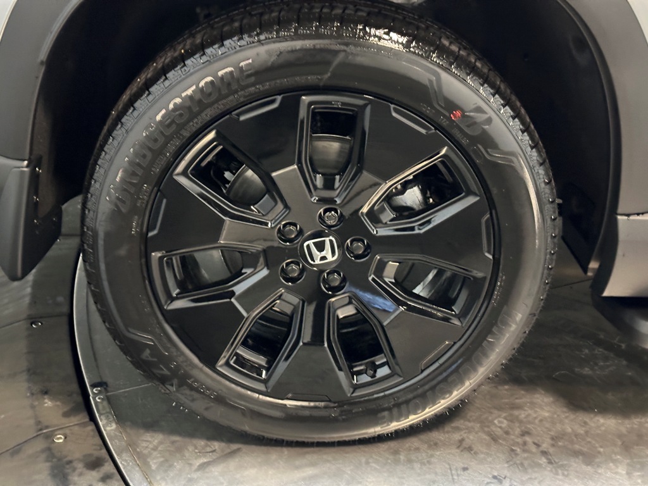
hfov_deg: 39.7
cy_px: 243
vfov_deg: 30.3
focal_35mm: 48
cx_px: 324
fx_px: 899
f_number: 1.78
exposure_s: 1/17
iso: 640
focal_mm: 6.86
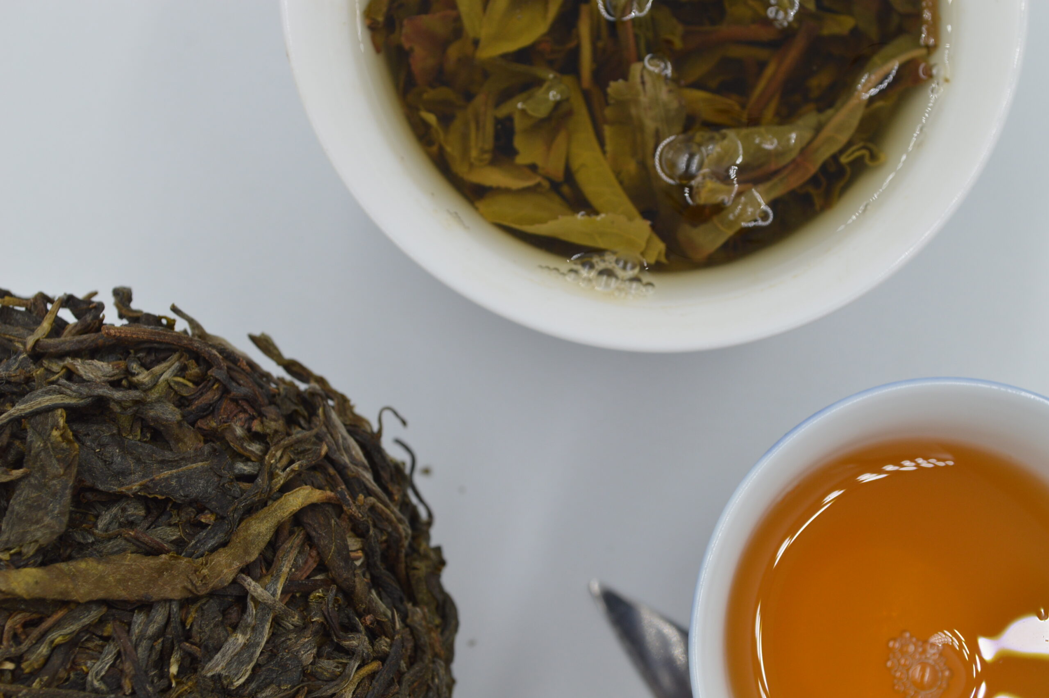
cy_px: 349
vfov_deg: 19.7
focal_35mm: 69
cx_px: 524
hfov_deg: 29.3
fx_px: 2009
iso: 280
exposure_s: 1/125
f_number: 8
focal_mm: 46
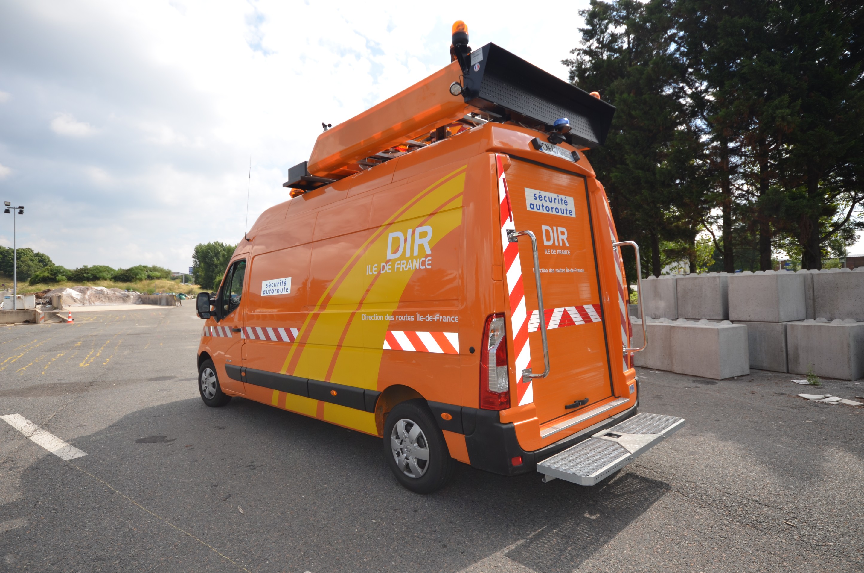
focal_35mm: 20
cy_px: 286
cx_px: 432
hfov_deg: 85.5
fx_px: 467
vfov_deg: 63.0
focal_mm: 13
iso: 100
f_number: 7.1
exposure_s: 1/200
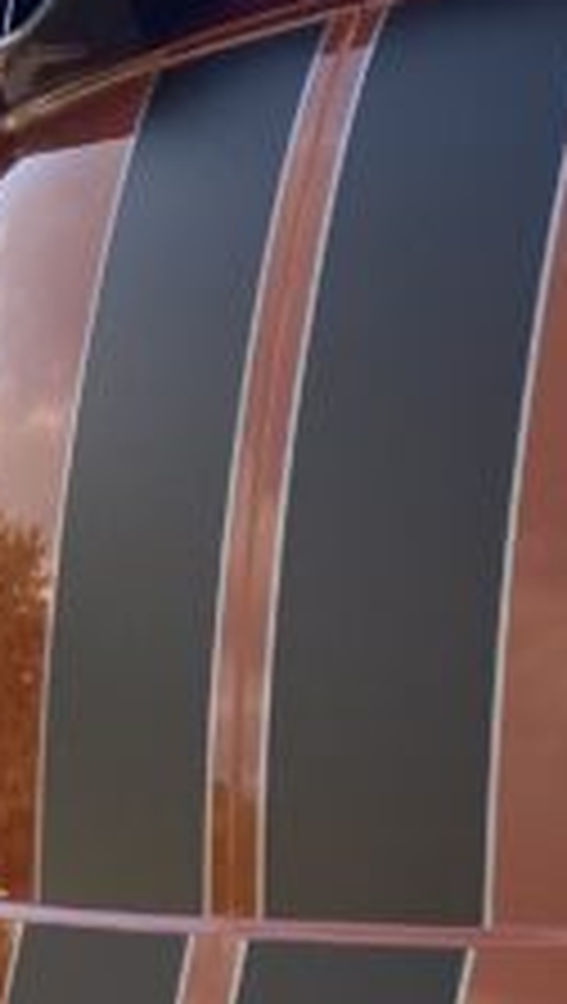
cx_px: 1737
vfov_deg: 15.5
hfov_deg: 8.0
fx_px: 3463
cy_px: 1369
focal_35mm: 130
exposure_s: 1/685
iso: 32
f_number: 1.8
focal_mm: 4.25
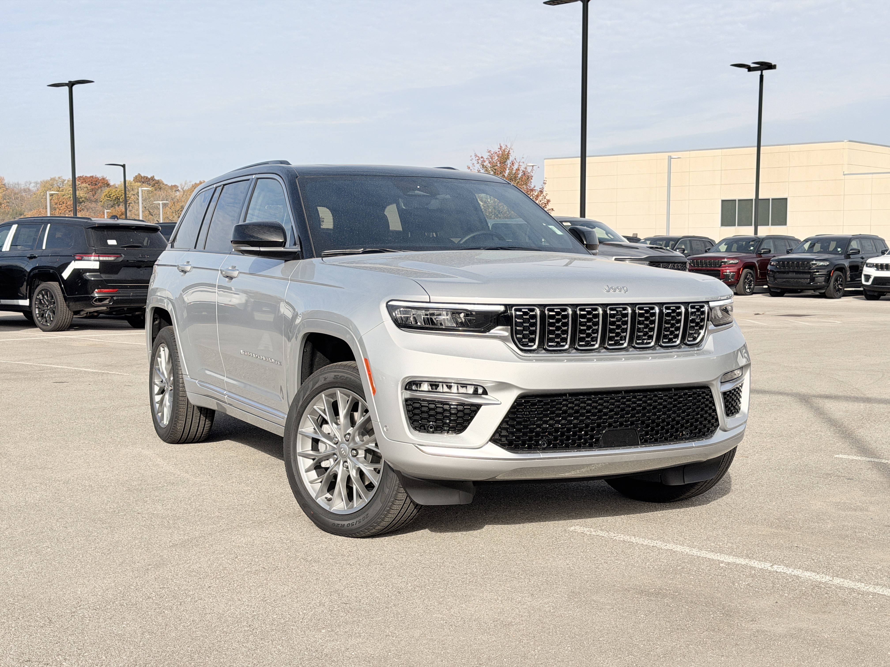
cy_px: 334
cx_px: 445
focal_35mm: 48
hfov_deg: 39.7
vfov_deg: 30.3
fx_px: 1234
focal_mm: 6.76
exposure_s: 1/7143
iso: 64
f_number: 1.78
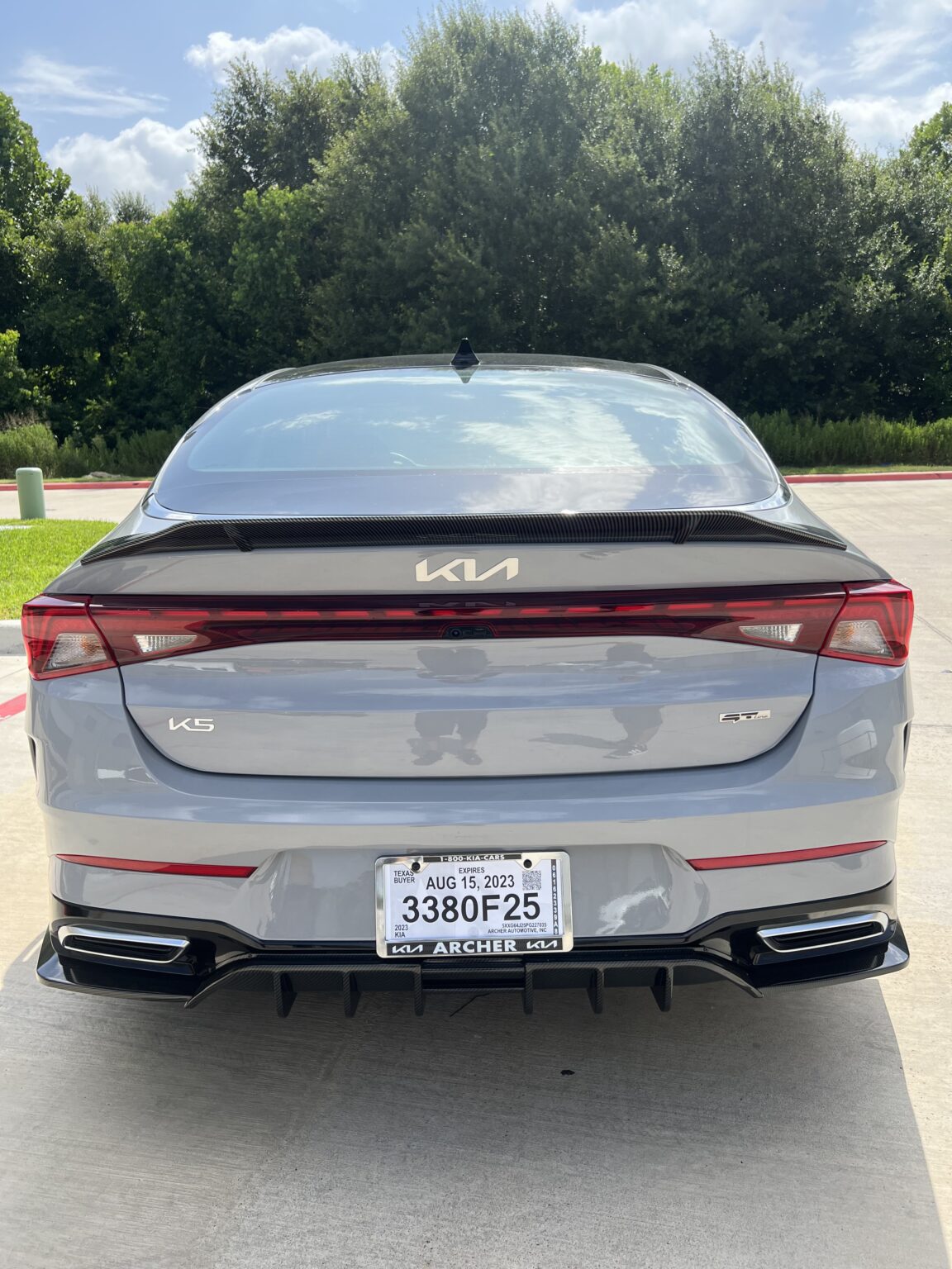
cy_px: 634
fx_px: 953
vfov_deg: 67.3
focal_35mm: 26
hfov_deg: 53.1
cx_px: 476
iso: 50
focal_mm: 5.7
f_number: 1.5
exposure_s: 1/2457
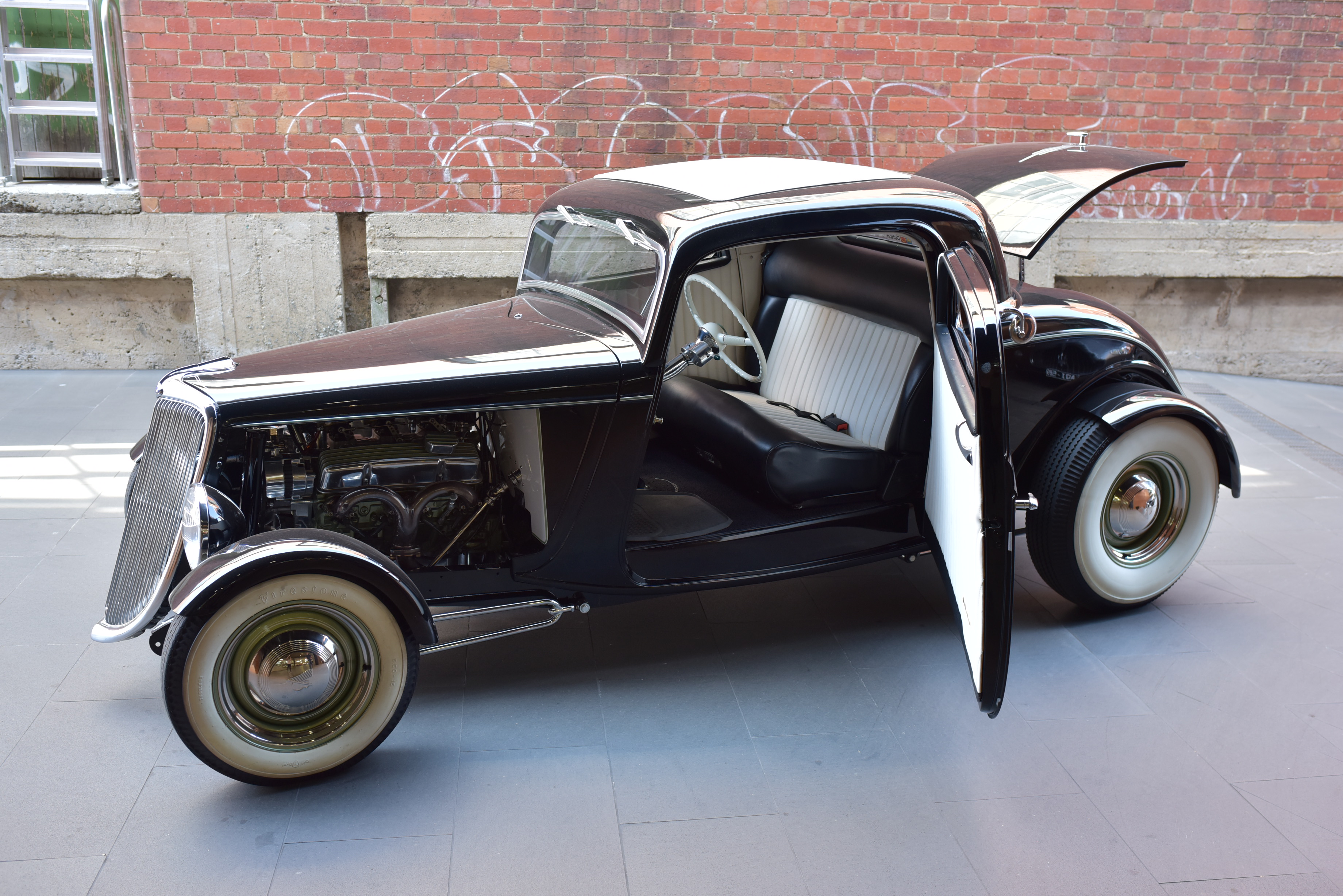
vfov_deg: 37.9
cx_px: 672
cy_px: 448
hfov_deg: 54.4
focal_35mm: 35
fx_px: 1306
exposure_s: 1/80
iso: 400
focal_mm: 35
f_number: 4
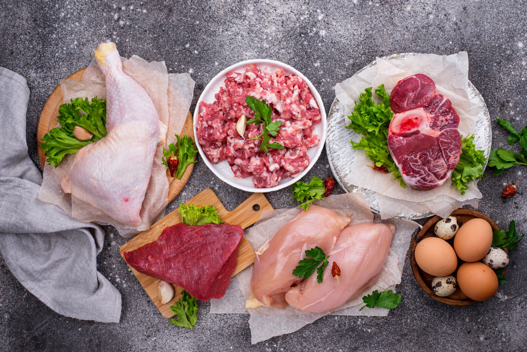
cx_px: 264
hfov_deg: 39.6
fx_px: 732
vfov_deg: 27.0
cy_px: 176
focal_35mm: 50
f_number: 9
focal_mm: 50
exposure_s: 1/100
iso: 100
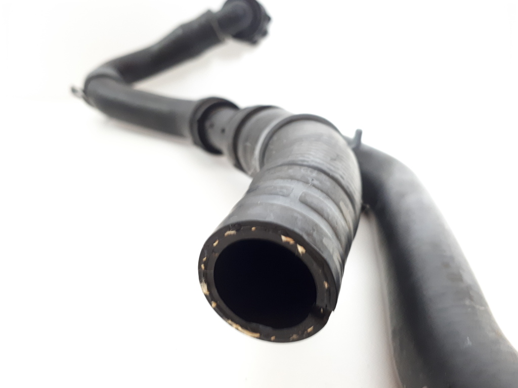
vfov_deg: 51.4
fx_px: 404
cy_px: 194
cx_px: 259
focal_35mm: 27
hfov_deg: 65.3
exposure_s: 1/17
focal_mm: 3.6
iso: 250
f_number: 1.9
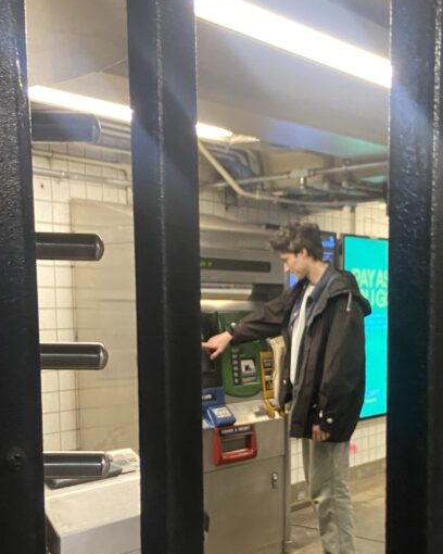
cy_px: 405
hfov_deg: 29.4
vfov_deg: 35.9
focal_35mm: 51
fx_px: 836
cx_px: 304
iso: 500
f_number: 1.8
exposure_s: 1/60
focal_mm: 4.25
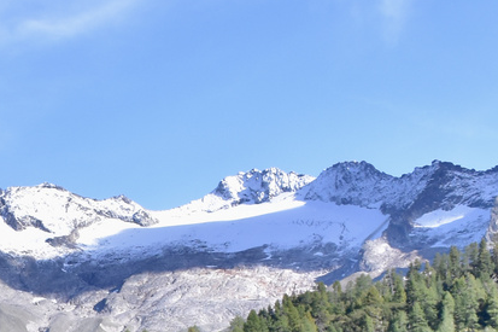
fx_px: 1466
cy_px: 480
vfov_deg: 12.4
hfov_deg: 18.7
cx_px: -19
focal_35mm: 106
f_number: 9
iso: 400
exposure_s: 1/160
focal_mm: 18
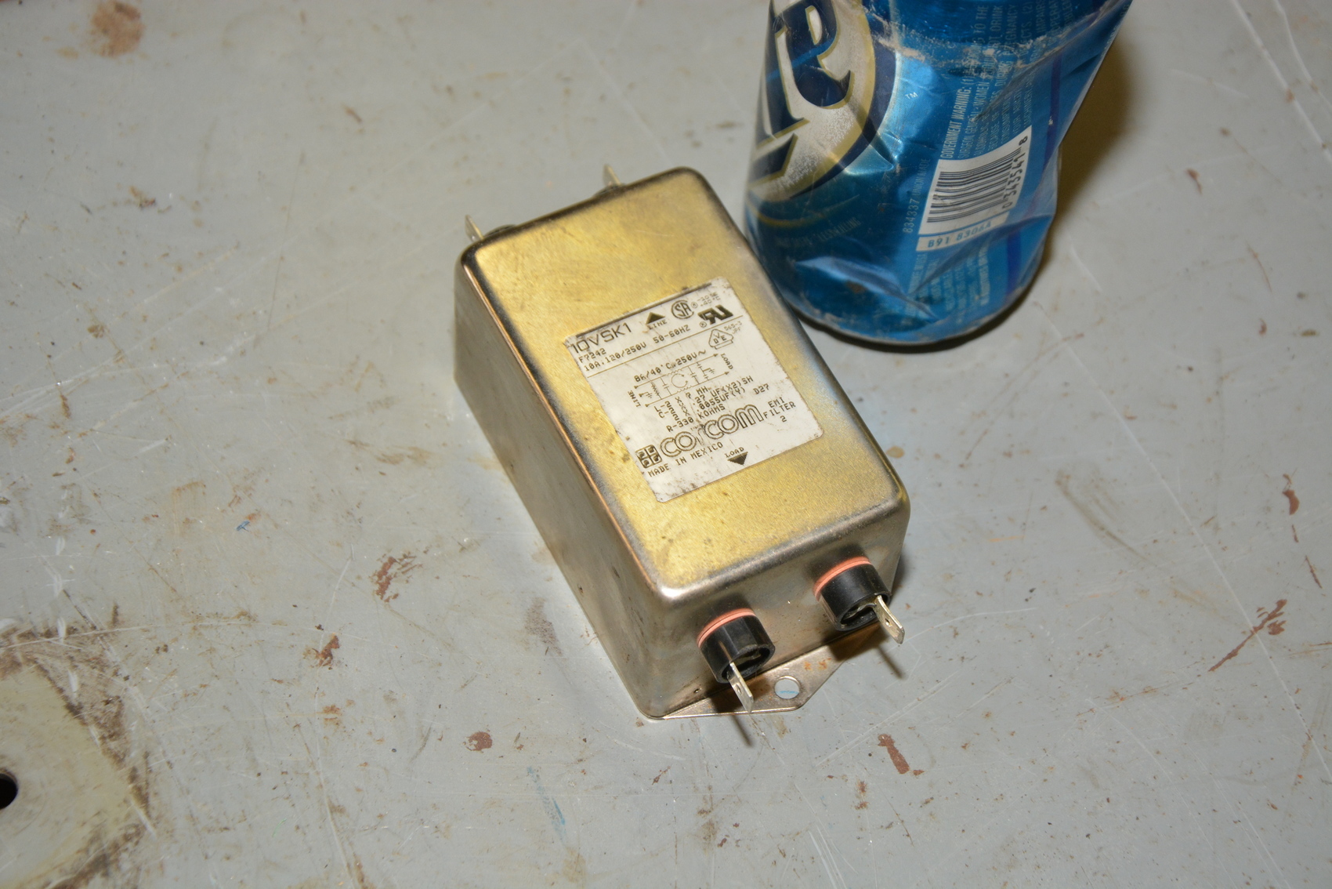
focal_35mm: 75
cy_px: 444
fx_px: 2775
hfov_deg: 27.0
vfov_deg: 18.2
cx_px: 666
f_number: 7.1
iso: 800
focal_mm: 50
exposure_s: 1/60
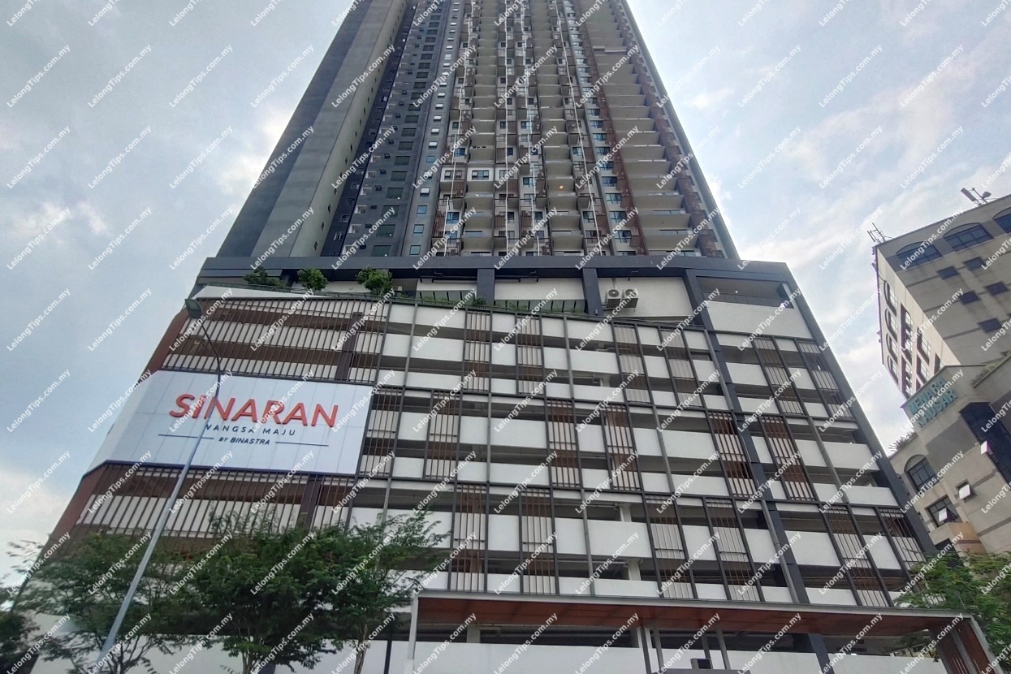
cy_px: 341
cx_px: 514
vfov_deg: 70.4
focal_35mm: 17
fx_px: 477
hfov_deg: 93.3
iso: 50
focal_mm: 1.66
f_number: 2.2
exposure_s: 1/751
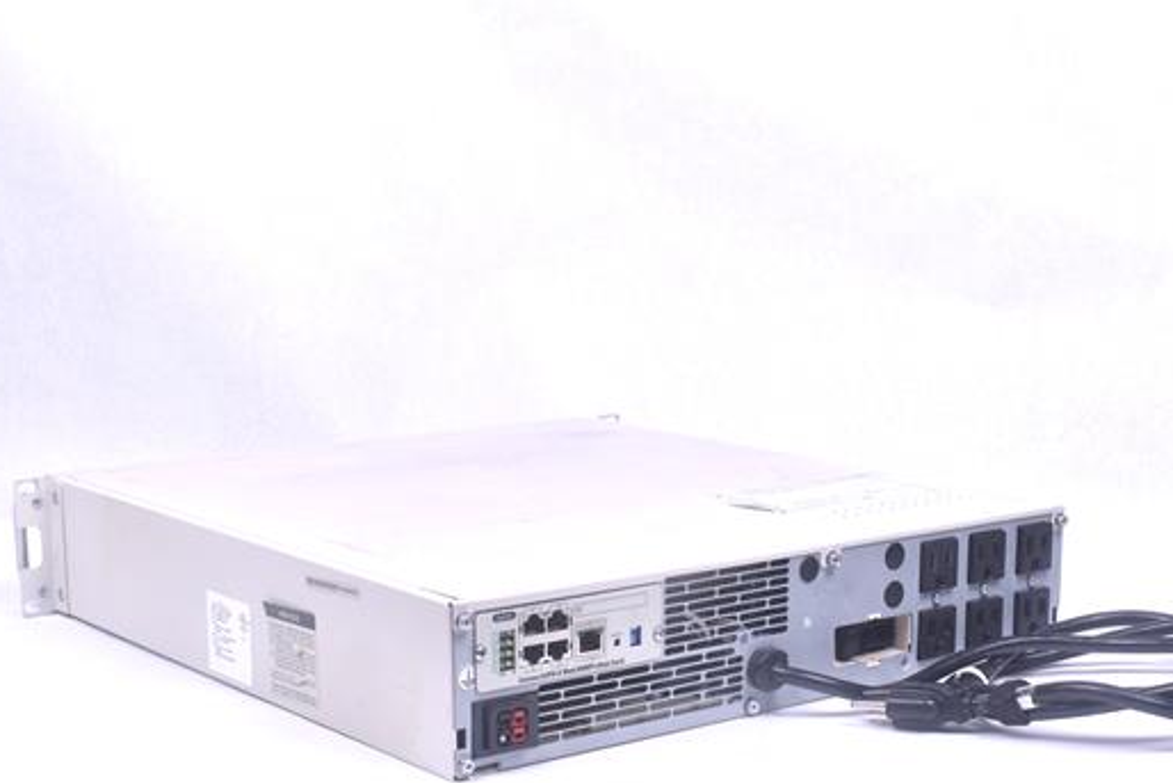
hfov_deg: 40.3
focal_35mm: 49
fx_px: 1597
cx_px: 653
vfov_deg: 27.5
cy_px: 452
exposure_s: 1/200
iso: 200
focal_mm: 28
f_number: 14
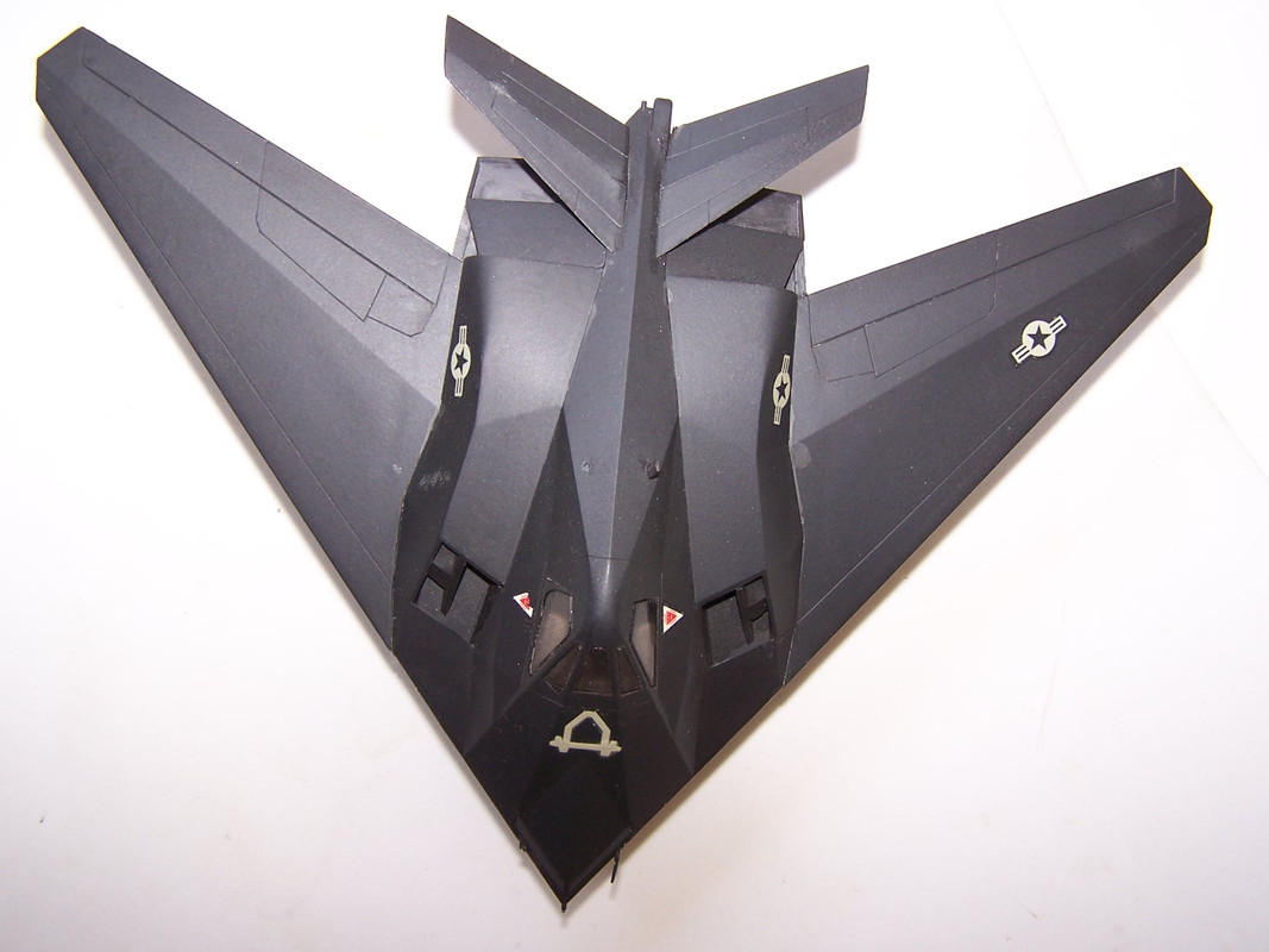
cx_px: 634
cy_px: 476
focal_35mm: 38
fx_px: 1393
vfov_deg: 37.7
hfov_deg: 49.0
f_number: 2.8
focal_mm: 6.3
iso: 80
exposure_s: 1/90
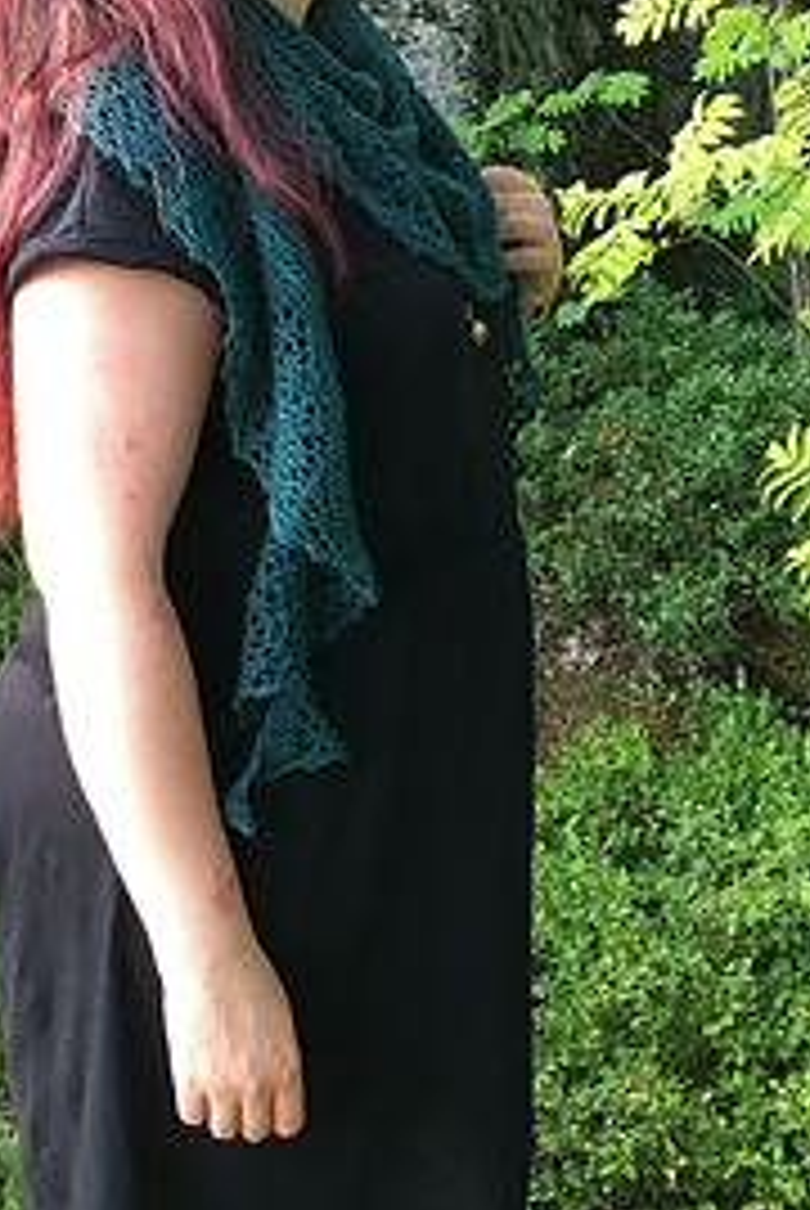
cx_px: 362
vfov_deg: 35.6
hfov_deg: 24.2
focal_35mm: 56
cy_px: 544
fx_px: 1885
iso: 25
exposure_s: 1/33
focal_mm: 4.15
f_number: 2.2
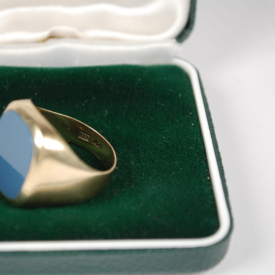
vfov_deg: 16.5
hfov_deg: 16.4
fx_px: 949
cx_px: 79
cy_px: 138
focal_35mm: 106
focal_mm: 55
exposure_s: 1/125
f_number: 5.6
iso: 320
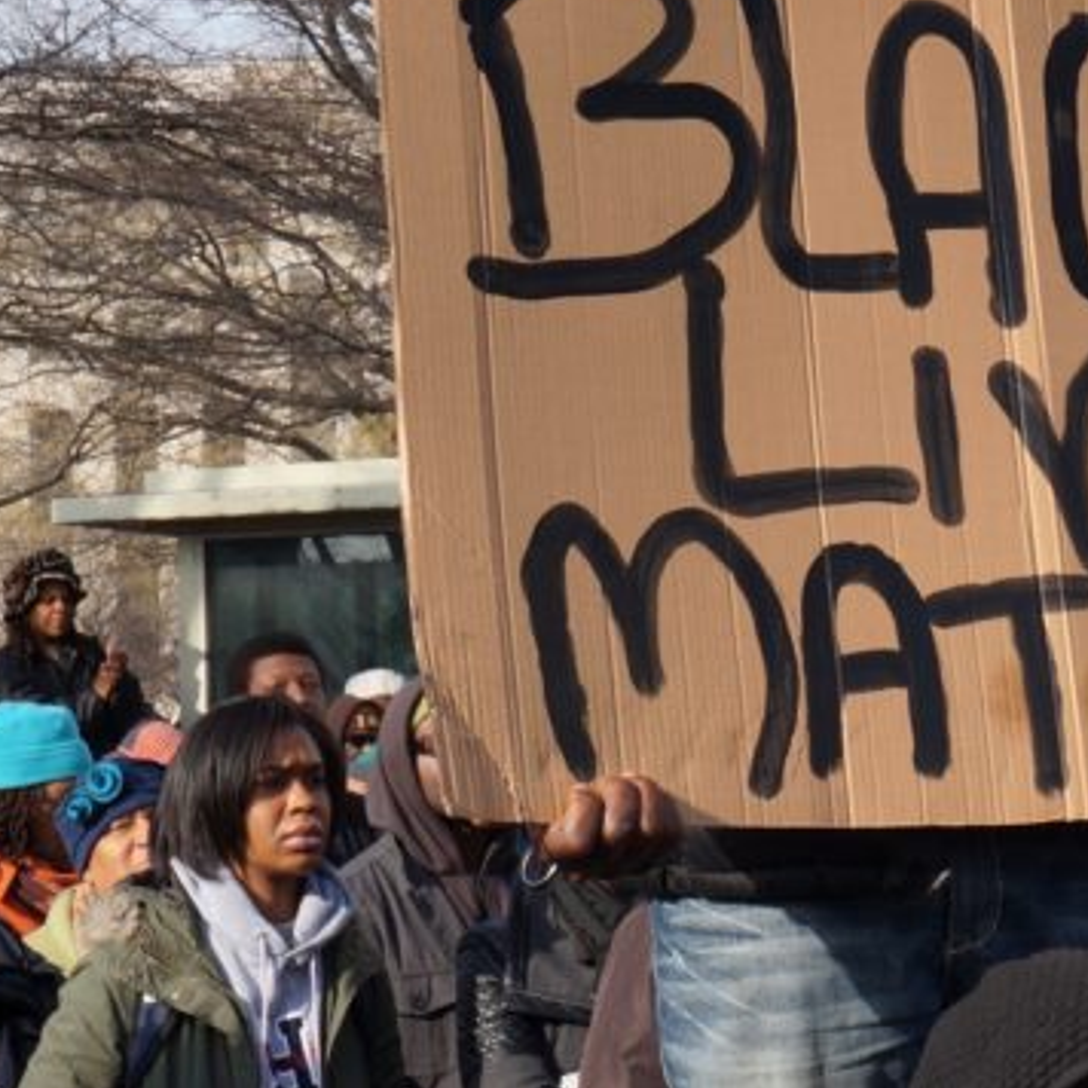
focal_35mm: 118
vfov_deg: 14.7
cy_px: 429
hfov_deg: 14.6
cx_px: 1018
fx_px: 4203
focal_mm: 33
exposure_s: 1/160
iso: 200
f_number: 11
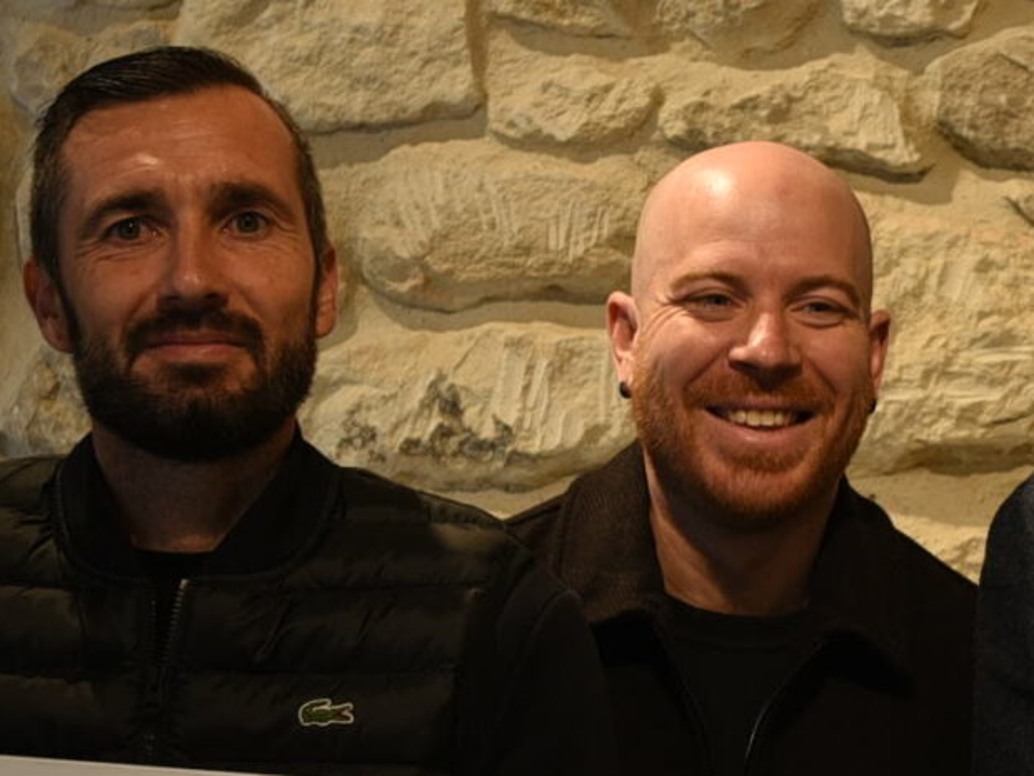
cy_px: 718
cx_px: 1037
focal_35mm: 139
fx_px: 4152
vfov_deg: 10.6
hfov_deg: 14.0
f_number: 5
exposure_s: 1/100
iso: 200
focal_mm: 35
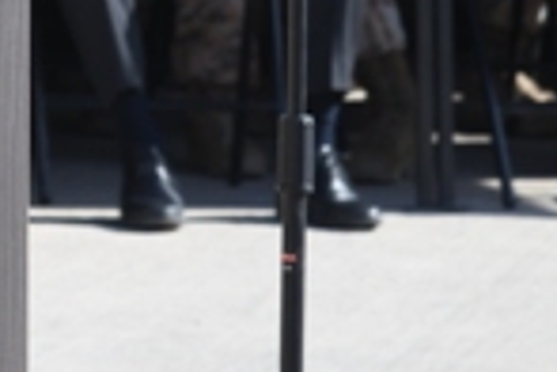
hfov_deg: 3.5
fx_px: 9097
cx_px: -421
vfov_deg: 2.3
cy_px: -357
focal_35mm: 588
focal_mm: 105
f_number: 9
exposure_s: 1/320
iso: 250
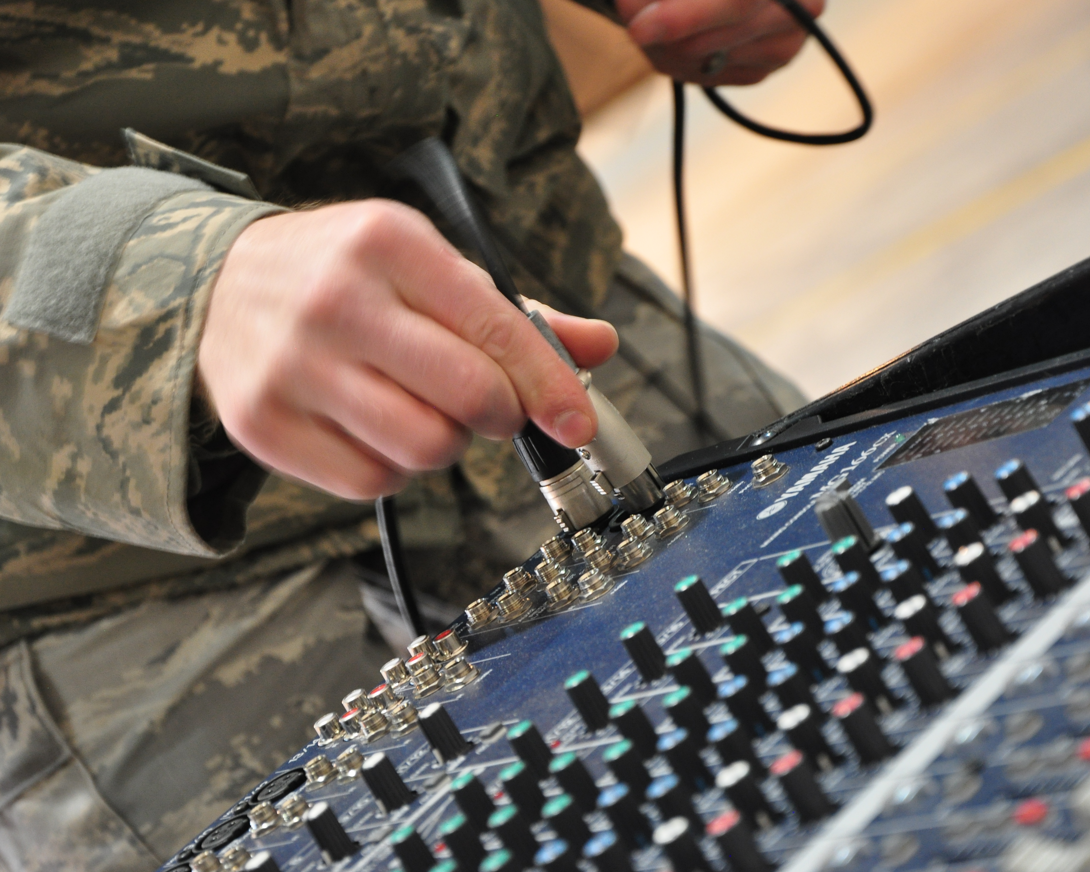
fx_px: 4115
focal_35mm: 128
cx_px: 471
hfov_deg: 15.1
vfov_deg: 12.1
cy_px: 436
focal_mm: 75
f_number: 5.3
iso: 800
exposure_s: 1/10
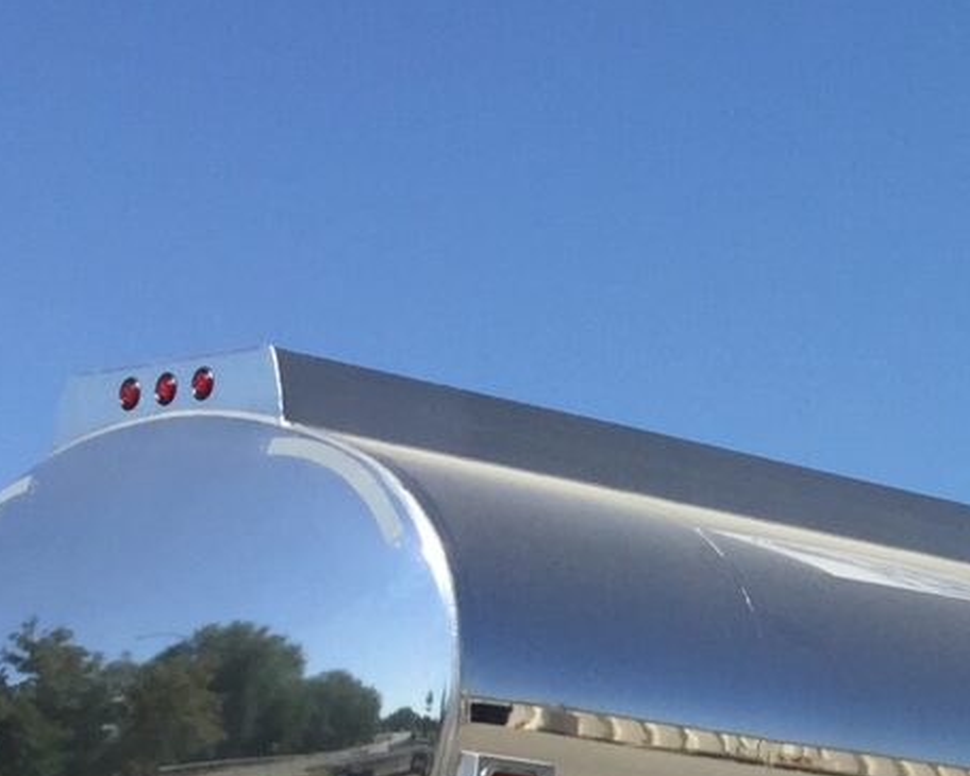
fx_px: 3647
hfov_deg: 13.3
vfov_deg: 12.0
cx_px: 1857
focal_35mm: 127
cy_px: 842
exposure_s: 1/1980
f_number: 2.2
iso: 32
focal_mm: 4.15
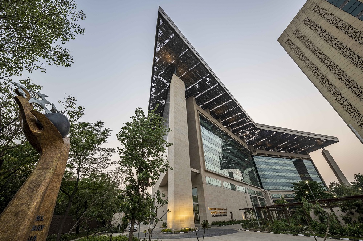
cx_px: 182
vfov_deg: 81.2
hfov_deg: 104.3
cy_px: 120
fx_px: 141
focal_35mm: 14
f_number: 8
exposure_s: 1/160
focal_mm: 14
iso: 100
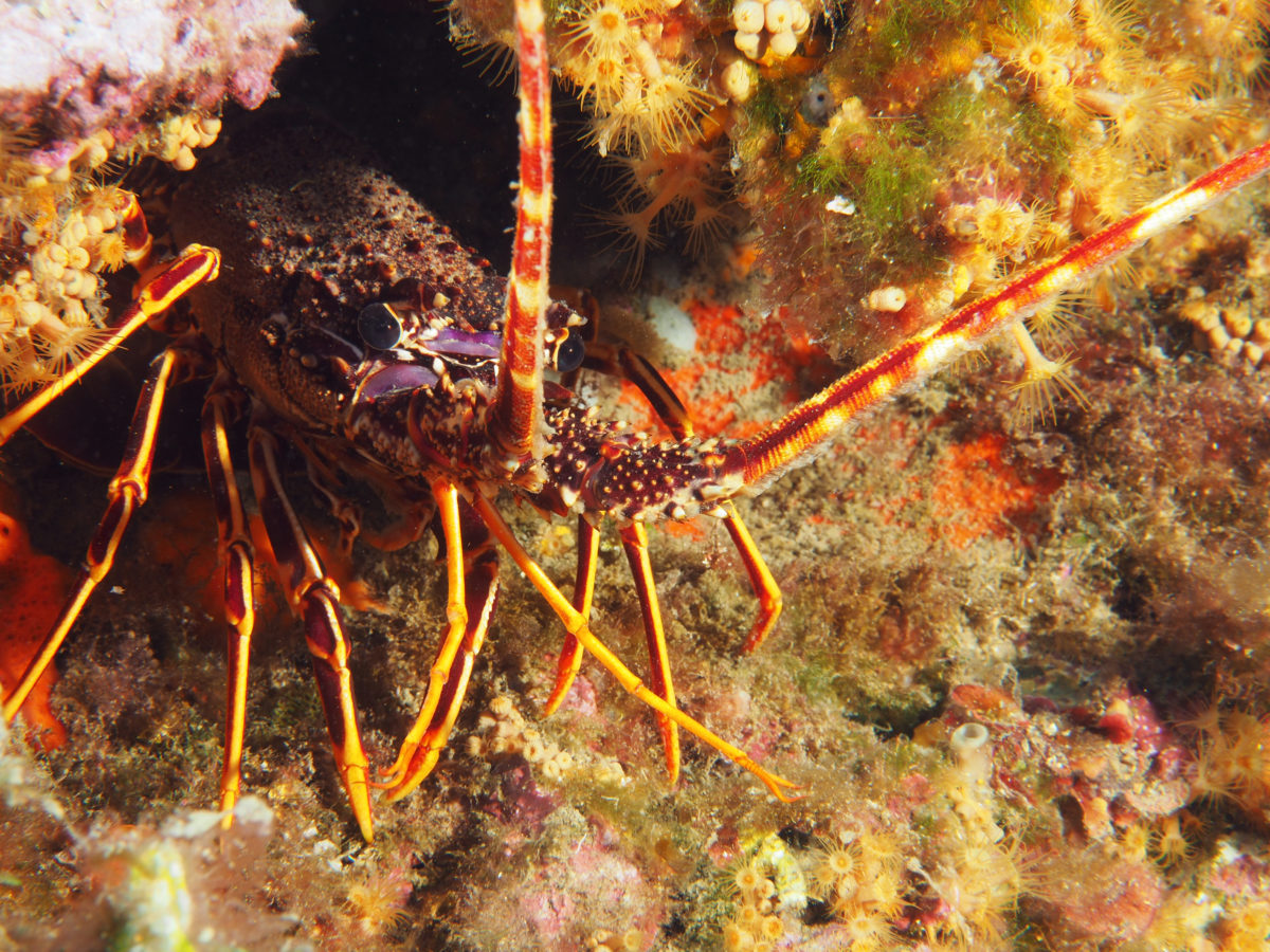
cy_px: 476
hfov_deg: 24.4
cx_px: 635
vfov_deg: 18.4
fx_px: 2935
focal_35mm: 80
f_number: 11
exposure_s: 1/80
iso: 320
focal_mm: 40
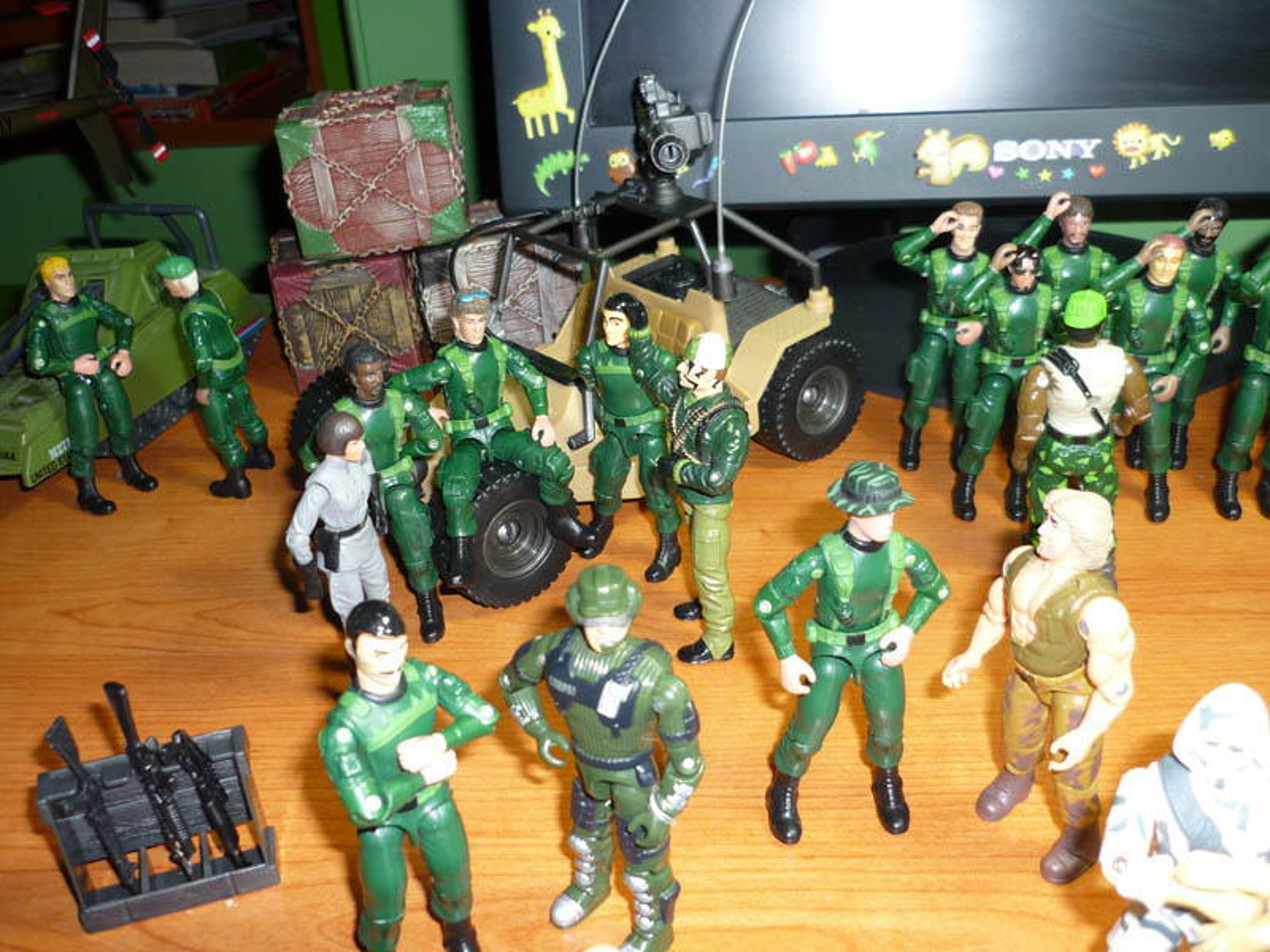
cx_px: 635
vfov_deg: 42.9
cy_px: 476
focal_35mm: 33
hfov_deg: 55.4
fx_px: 1211
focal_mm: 5.5
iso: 100
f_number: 2.8
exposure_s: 1/30
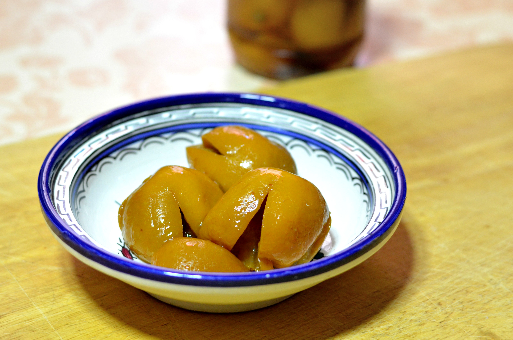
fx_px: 1066
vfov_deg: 18.1
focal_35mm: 75
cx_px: 256
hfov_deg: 27.0
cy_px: 170
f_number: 3.5
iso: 1600
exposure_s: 1/60
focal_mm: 50
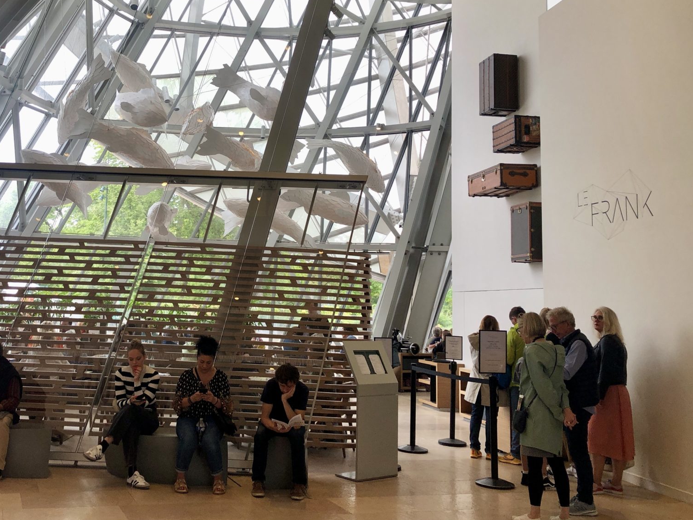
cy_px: 210
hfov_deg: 48.2
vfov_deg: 37.6
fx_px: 761
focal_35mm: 38
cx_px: 232
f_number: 1.8
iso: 32
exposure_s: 1/100
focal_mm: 3.99
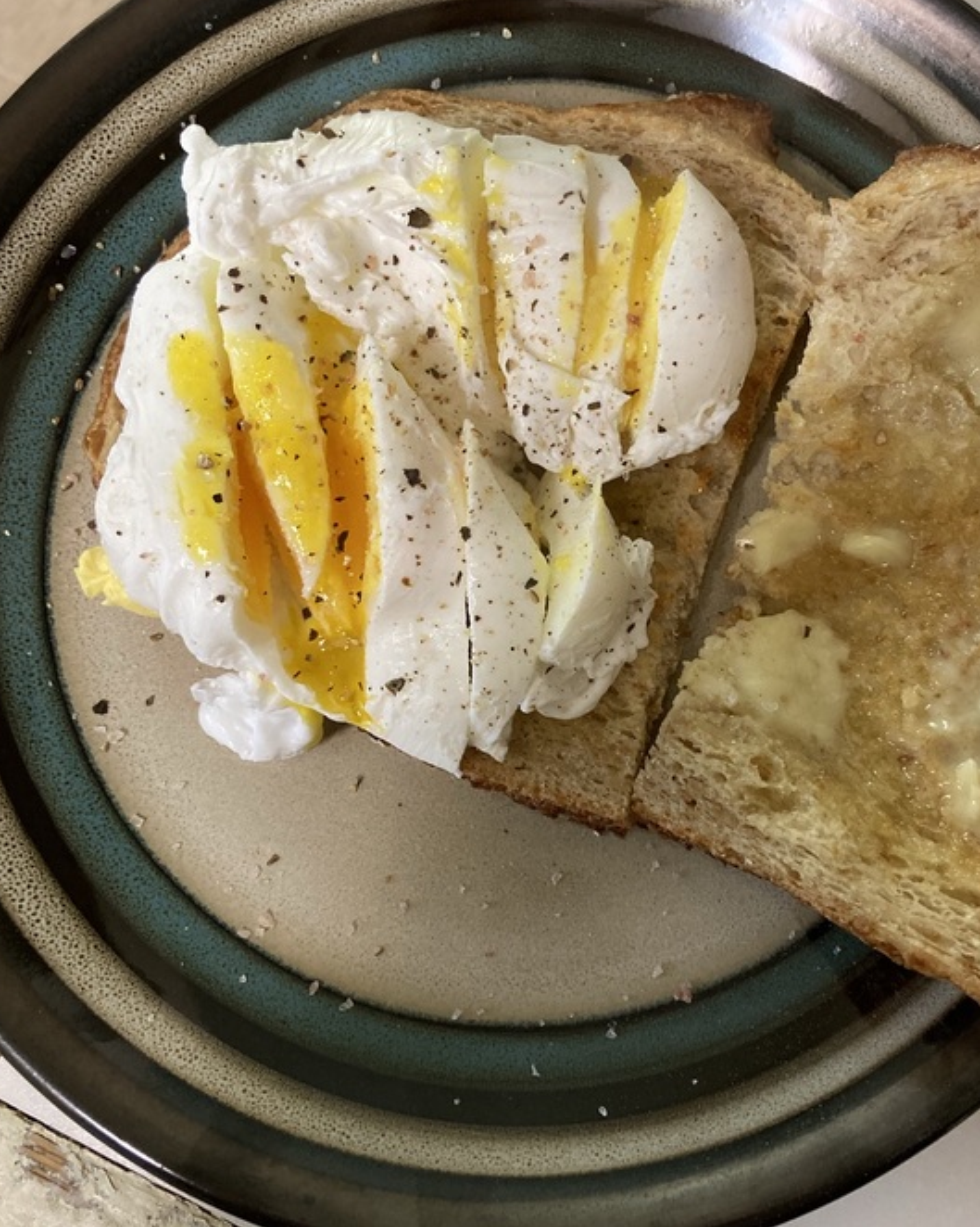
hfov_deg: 38.9
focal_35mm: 38
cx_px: 611
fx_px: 1379
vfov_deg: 48.0
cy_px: 599
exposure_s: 1/60
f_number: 1.8
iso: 200
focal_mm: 3.99
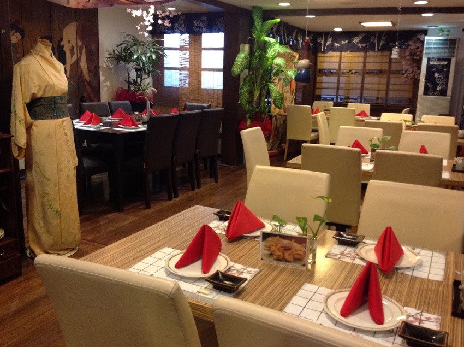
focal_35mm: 35
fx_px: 468
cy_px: 174
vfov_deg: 40.6
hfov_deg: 52.7
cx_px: 232
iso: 250
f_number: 2.4
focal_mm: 4.28
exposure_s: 1/15
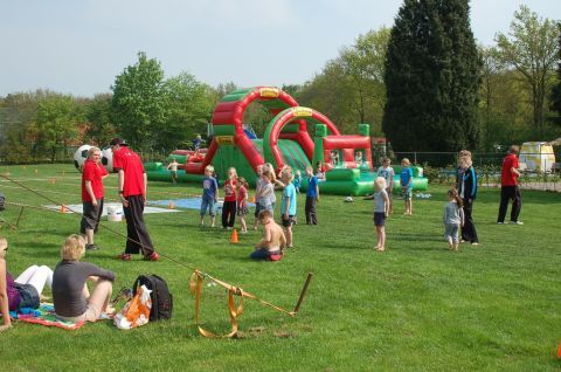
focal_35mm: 42
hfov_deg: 46.5
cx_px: 280
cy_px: 186
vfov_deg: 31.8
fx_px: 653
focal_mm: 28
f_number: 9
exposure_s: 1/320
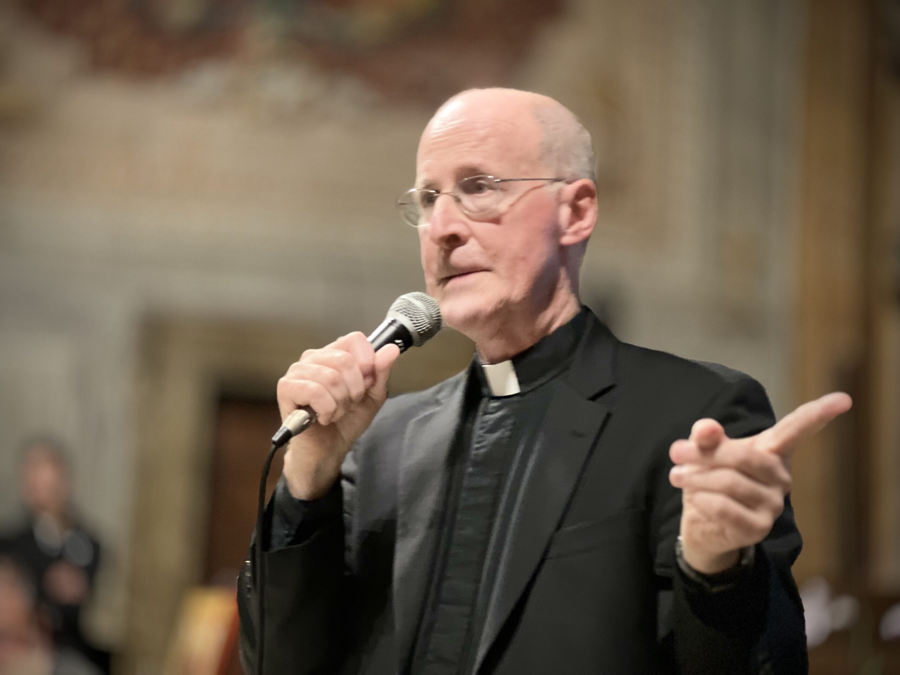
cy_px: 338
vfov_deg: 19.1
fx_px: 2002
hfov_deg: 25.3
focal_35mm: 77
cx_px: 450
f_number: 2.8
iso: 400
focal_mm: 9
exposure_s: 1/14
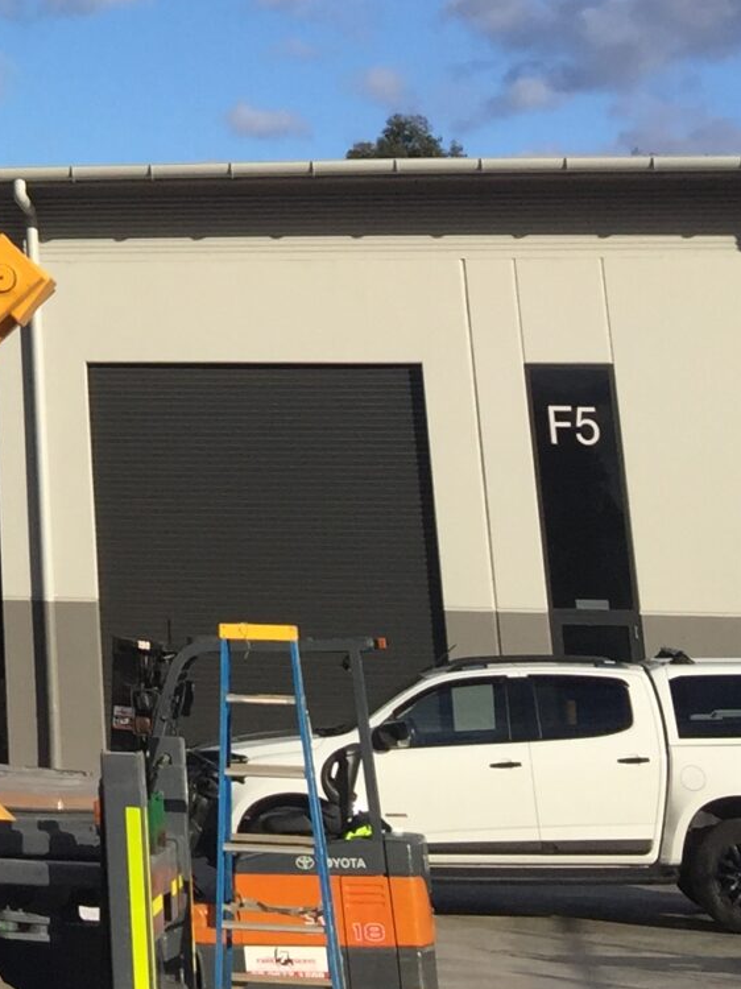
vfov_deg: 18.2
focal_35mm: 99
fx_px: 2827
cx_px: -459
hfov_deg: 13.8
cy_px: -369
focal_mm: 4.15
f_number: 2.2
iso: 32
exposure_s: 1/1799
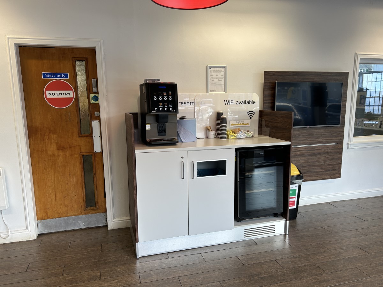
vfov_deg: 53.1
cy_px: 144
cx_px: 192
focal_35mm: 26
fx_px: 288
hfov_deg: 67.3
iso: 40
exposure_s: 1/100
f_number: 1.5
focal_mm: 5.7
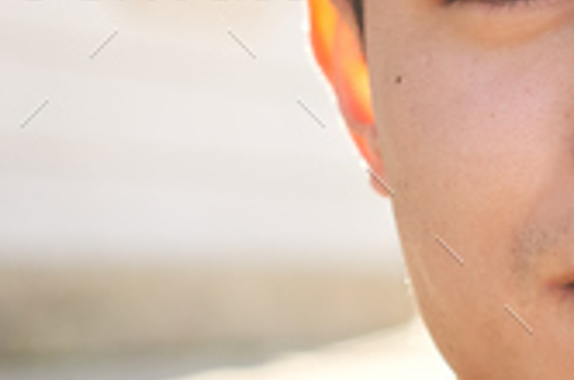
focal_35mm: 178
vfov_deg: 7.7
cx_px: 674
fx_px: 2833
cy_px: 133
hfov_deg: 11.4
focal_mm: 50
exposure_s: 1/1600
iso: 320
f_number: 4.5
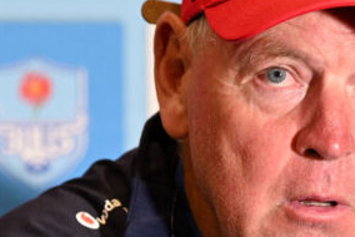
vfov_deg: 2.6
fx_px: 5203
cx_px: 306
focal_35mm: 528
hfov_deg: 3.9
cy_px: 336
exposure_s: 1/80
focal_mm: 125
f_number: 3.5
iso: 1250
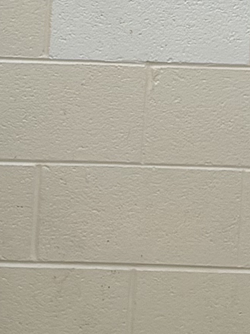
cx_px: -525
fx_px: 1608
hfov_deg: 7.7
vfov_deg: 11.6
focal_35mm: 167
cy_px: -47
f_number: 1.6
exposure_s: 1/60
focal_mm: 5.96
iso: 80
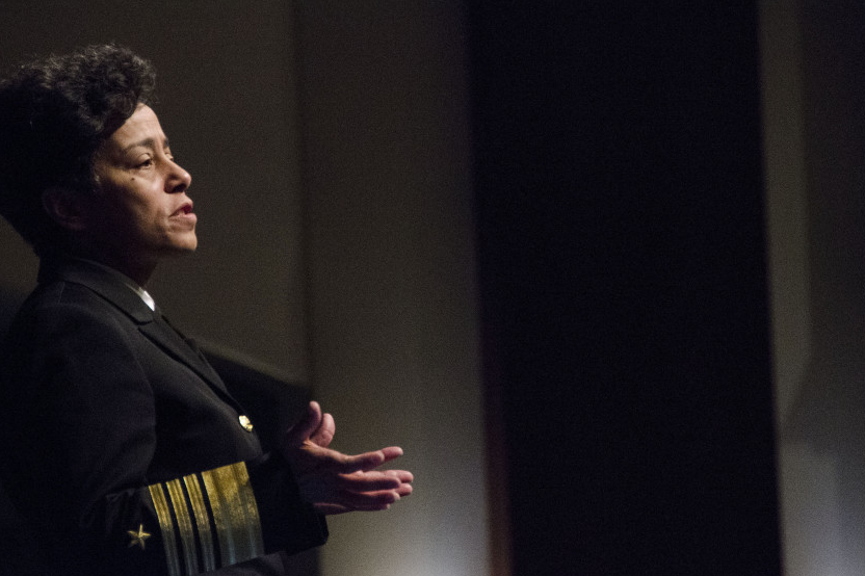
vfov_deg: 4.7
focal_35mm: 291
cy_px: 302
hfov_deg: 7.1
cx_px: 425
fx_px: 6989
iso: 6400
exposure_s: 1/250
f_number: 5.6
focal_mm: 170
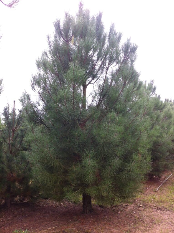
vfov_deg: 52.7
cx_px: 87
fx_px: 235
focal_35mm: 35
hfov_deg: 40.6
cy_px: 116
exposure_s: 1/120
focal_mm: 3.85
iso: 80
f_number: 2.8
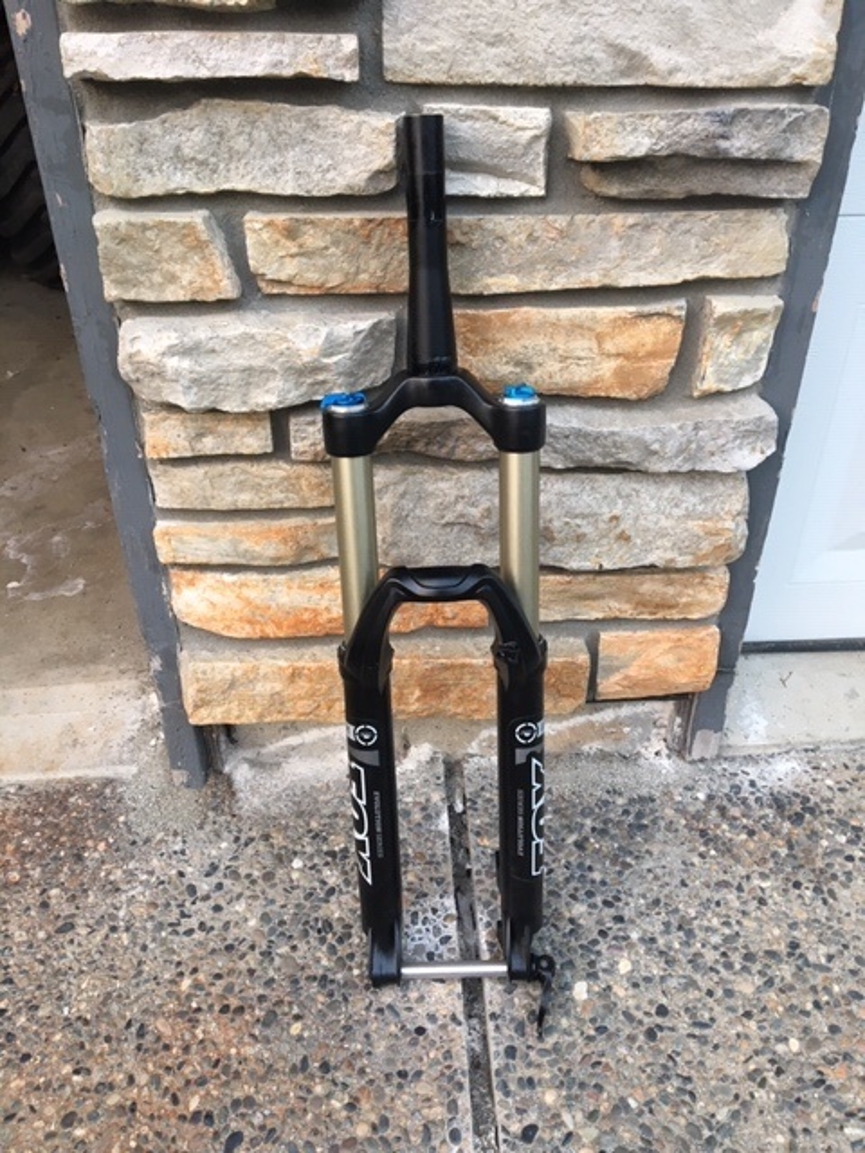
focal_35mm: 29
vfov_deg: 61.7
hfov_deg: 48.2
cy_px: 576
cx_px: 432
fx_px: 966
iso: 32
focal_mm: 4.15
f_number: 2.2
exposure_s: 1/30
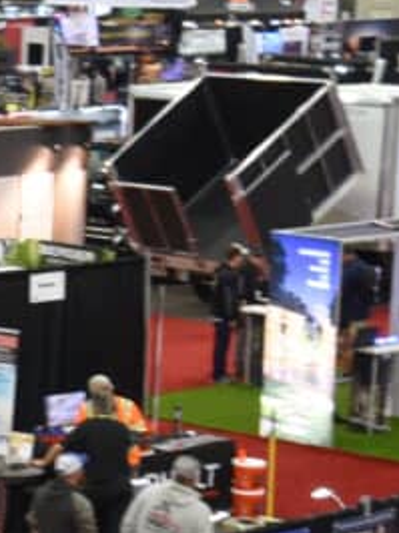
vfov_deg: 11.0
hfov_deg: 7.9
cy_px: 534
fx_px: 2740
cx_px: -459
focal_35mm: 178
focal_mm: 24
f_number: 6.3
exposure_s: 1/40
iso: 1000
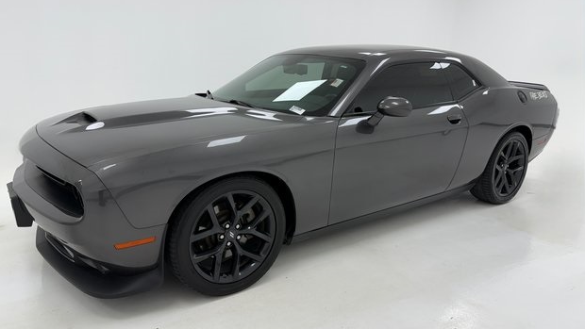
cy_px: 171
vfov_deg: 42.9
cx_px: 286
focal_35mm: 27
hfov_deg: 69.8
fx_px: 419
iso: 64
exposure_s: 1/161
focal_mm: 6.76
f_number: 1.78
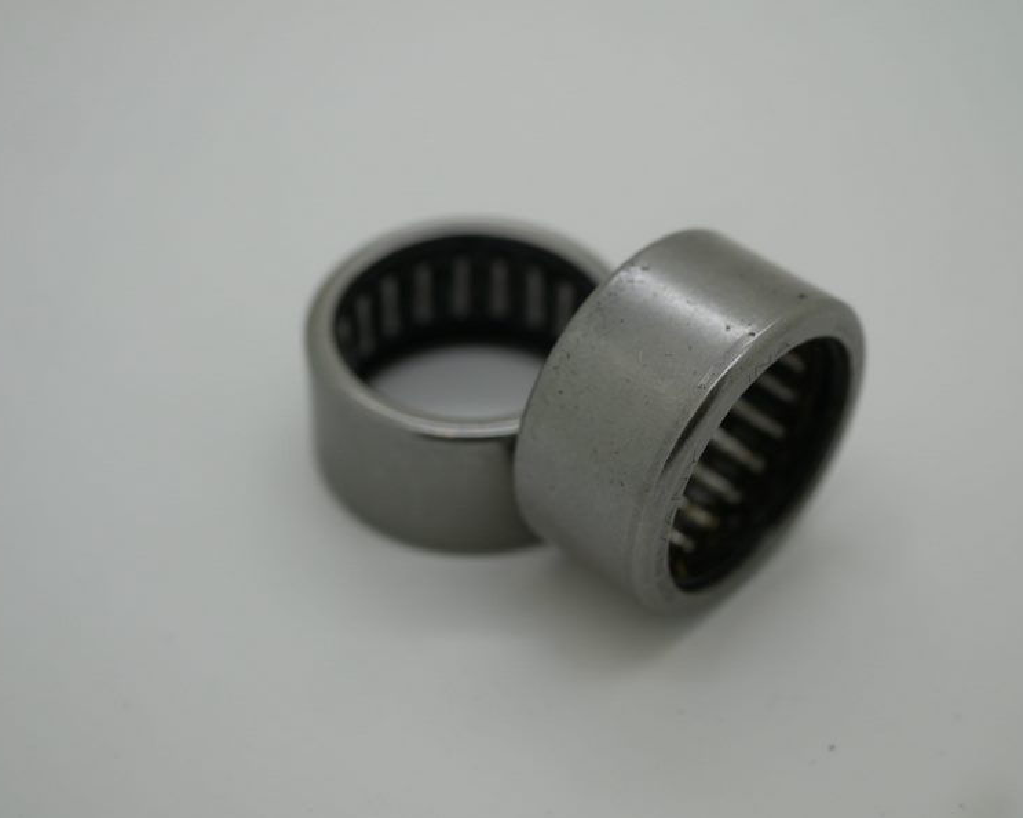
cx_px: 532
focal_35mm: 63
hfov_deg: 30.0
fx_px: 1907
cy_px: 412
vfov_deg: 24.2
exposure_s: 1/200
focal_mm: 30
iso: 200
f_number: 3.5
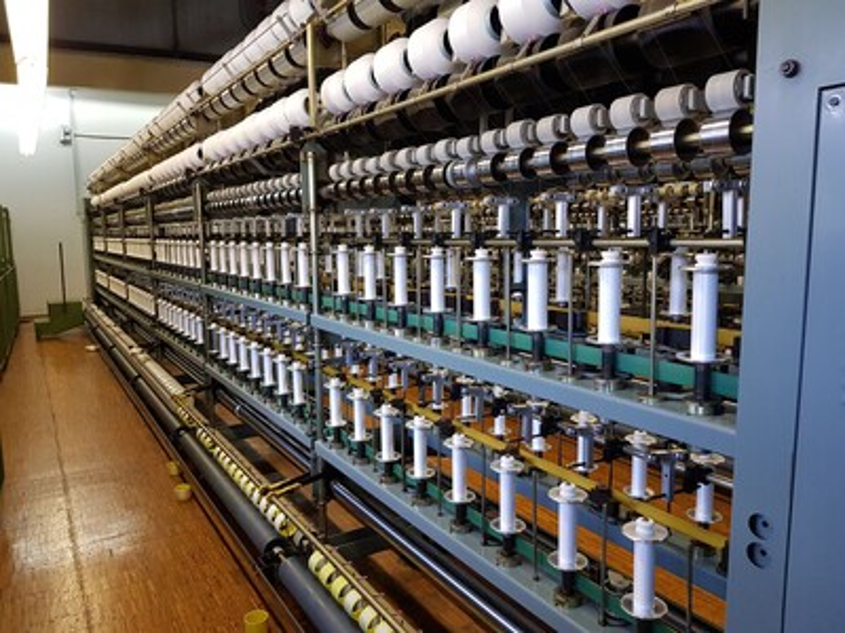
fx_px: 635
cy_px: 316
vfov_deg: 53.1
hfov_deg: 67.3
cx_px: 422
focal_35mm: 26
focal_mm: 4.3
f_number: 1.7
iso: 125
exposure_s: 1/50
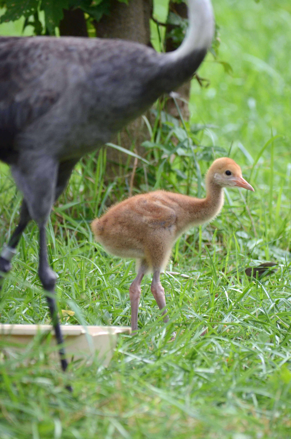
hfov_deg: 1.8
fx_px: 9134
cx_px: 146
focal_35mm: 750
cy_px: 220
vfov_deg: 2.8
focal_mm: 500
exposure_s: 1/800
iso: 1250
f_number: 8
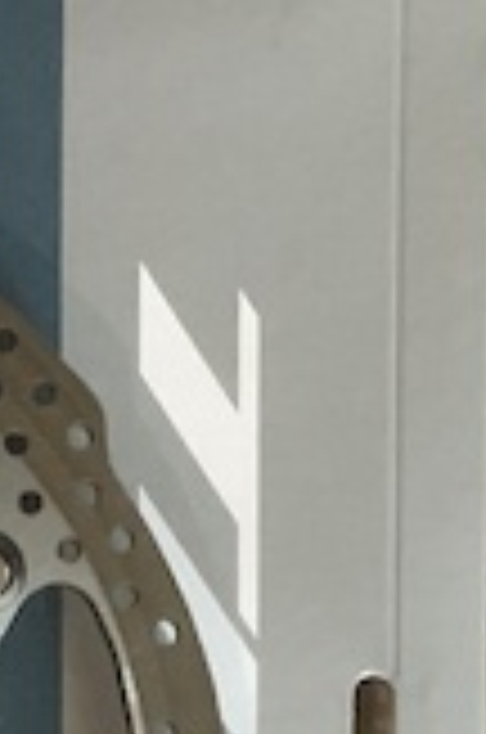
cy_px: 1576
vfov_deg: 12.9
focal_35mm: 133
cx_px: -500
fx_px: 2705
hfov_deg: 9.6
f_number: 1.8
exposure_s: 1/30
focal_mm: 4.25
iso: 640
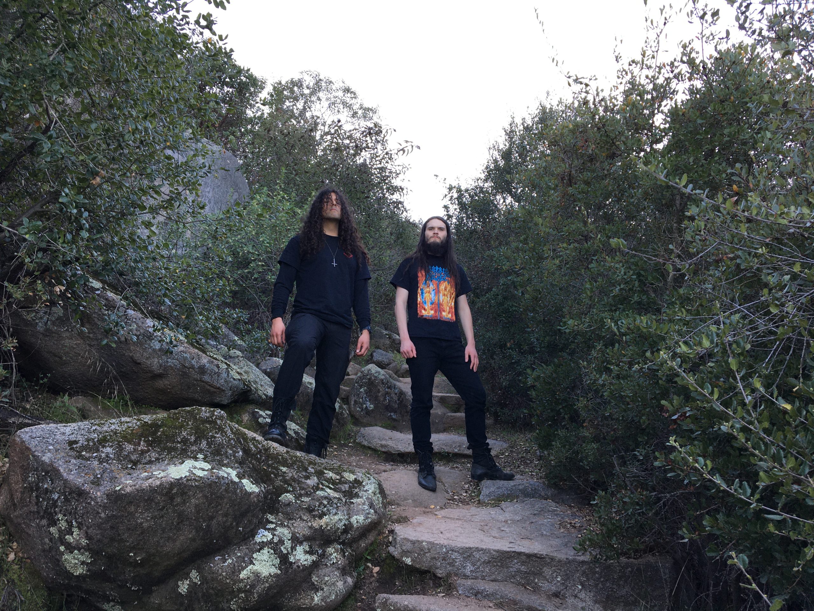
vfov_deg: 48.2
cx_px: 407
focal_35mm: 29
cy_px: 306
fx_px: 682
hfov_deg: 61.7
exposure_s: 1/60
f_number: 2.2
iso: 25
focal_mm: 4.15
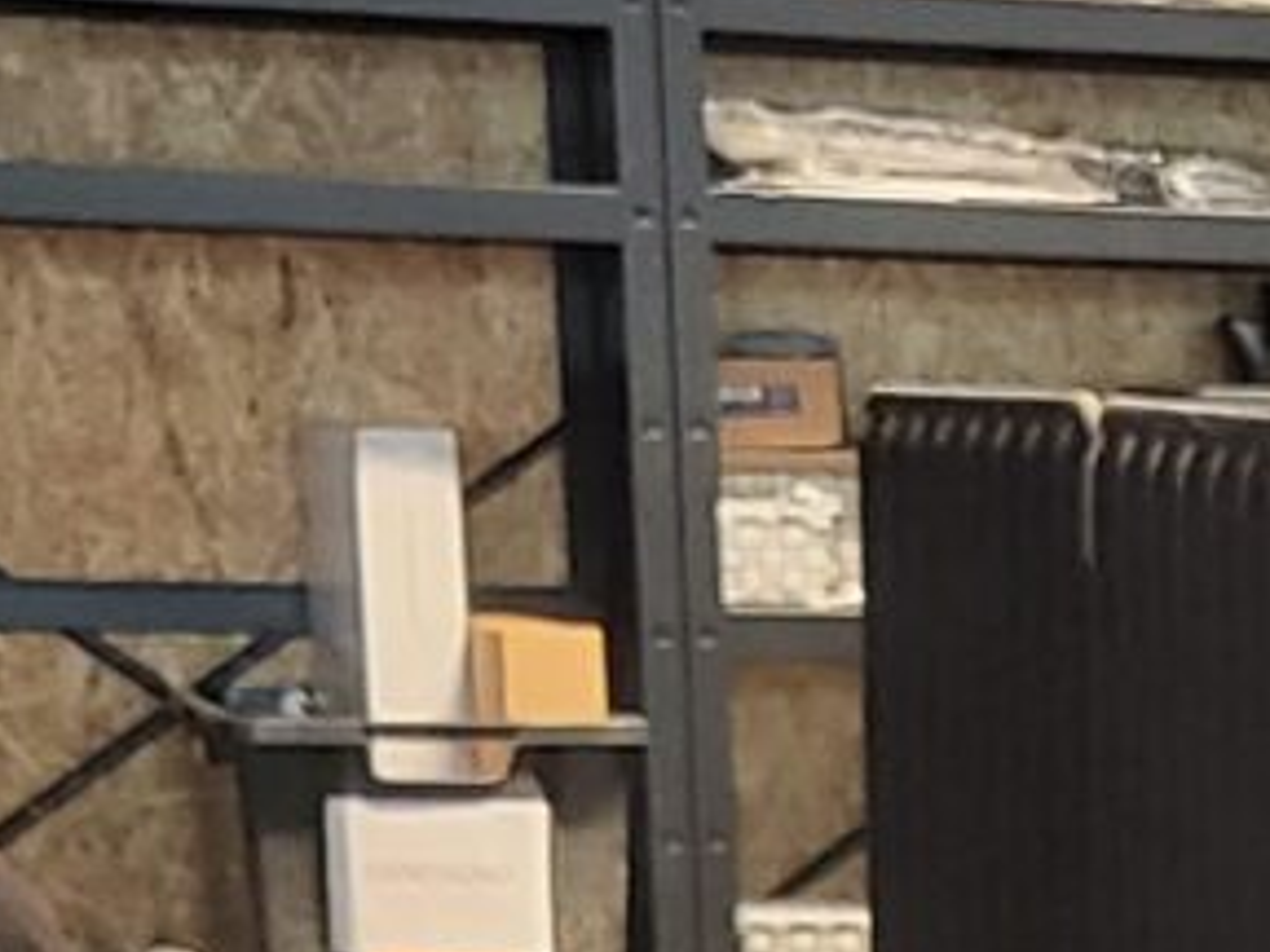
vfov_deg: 7.6
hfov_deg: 9.4
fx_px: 6787
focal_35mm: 185
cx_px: 3188
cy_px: 2027
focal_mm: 4.25
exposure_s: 1/33
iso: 640
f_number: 1.8
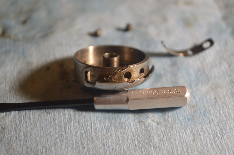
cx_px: 117
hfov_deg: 24.6
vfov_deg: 16.5
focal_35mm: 82
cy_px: 78
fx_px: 536
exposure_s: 1/40
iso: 800
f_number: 5.6
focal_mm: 55
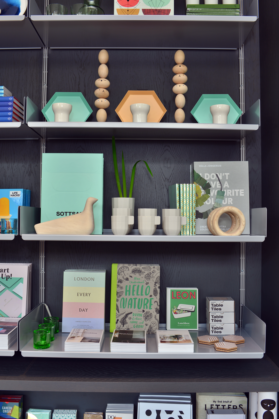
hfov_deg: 37.9
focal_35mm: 35
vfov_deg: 54.4
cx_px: 140
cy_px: 210
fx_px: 406
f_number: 8
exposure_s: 1/8
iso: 100
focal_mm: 35
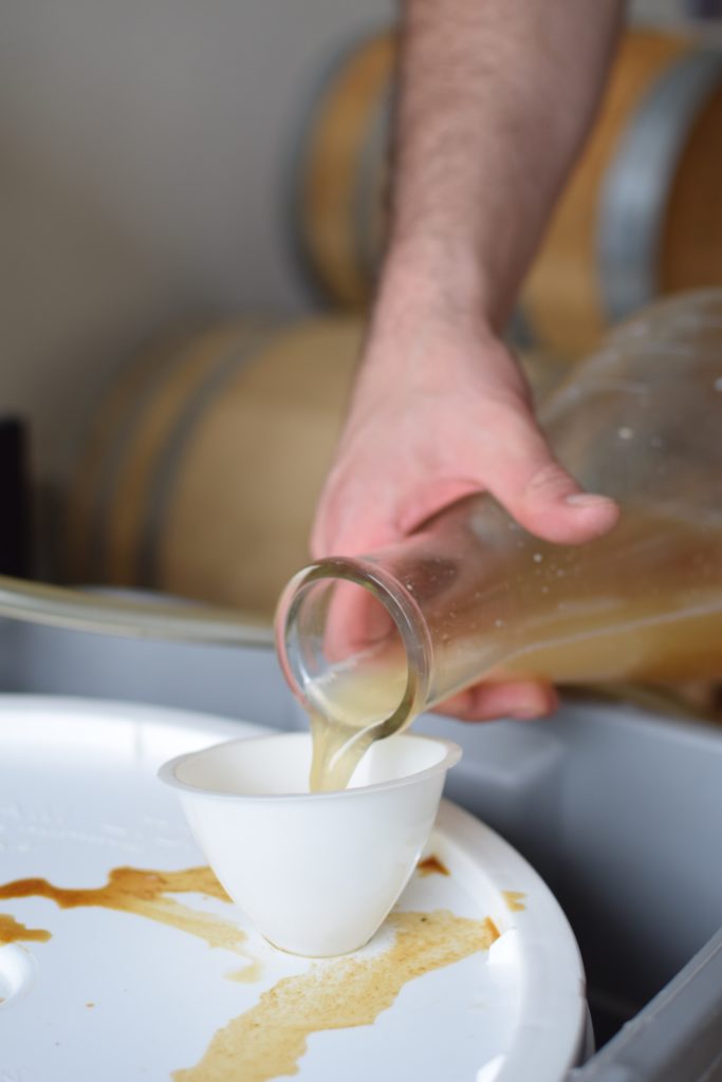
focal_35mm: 52
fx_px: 1579
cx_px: 361
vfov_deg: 37.8
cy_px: 541
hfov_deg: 25.8
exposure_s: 1/500
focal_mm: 35
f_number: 2.5
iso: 400
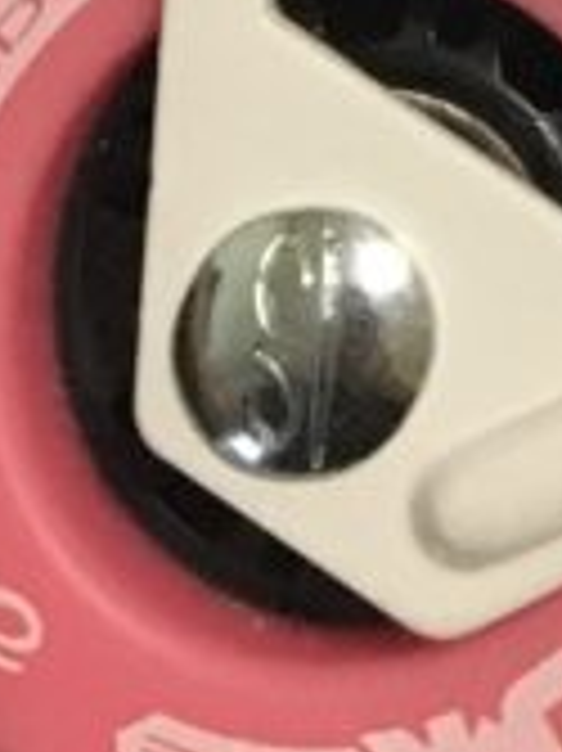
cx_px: 1241
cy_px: -1337
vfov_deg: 9.3
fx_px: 3858
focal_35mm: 178
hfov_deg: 7.8
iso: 200
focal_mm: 4.15
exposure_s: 1/25
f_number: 2.2
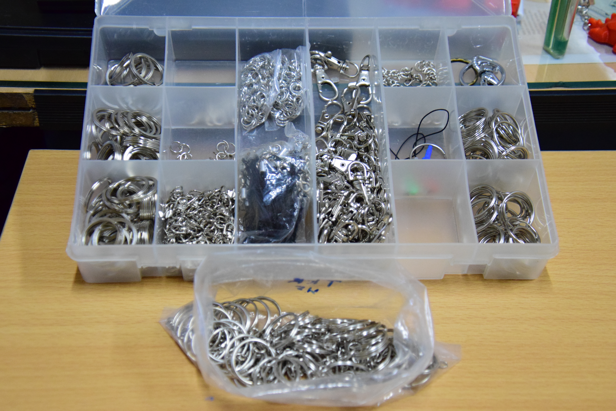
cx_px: 308
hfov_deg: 35.1
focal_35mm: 57
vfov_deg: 23.8
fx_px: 975
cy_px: 206
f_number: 4
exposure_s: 1/40
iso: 3200
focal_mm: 38
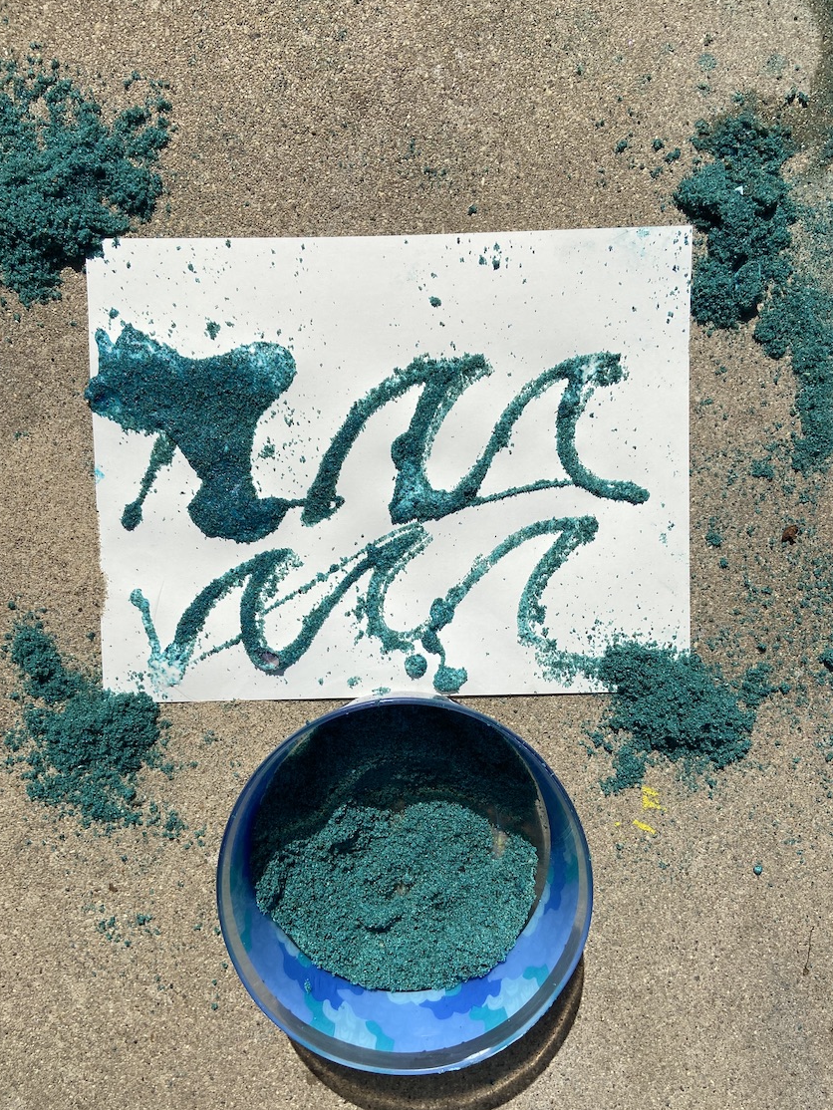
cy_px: 573
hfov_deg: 49.7
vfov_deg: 63.4
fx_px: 898
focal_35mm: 28
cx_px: 398
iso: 32
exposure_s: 1/7692
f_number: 1.8
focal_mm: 4.25
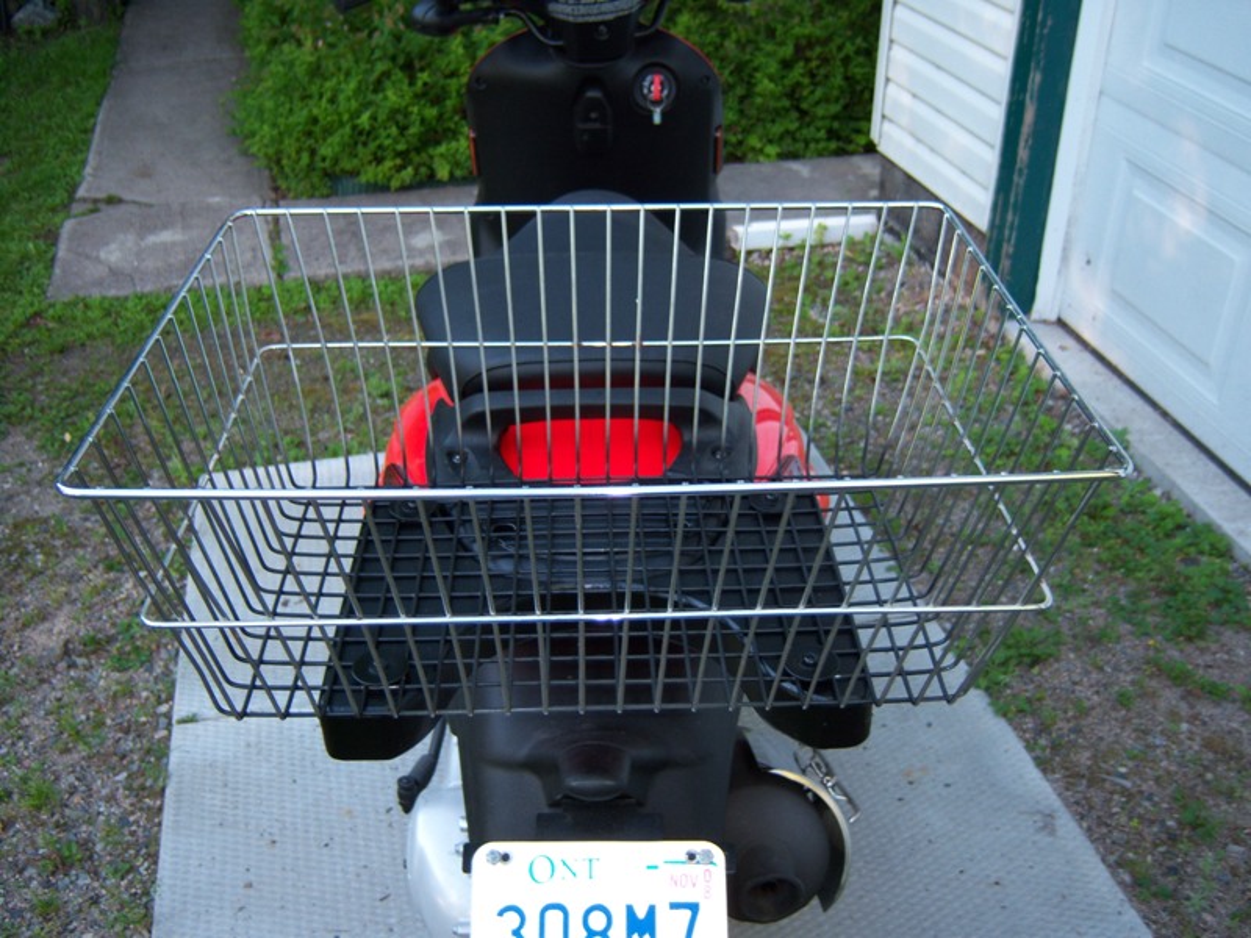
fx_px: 1301
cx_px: 626
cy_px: 469
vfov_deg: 39.7
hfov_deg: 51.4
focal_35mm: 36
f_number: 2.8
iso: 80
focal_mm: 7.5
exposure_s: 1/60
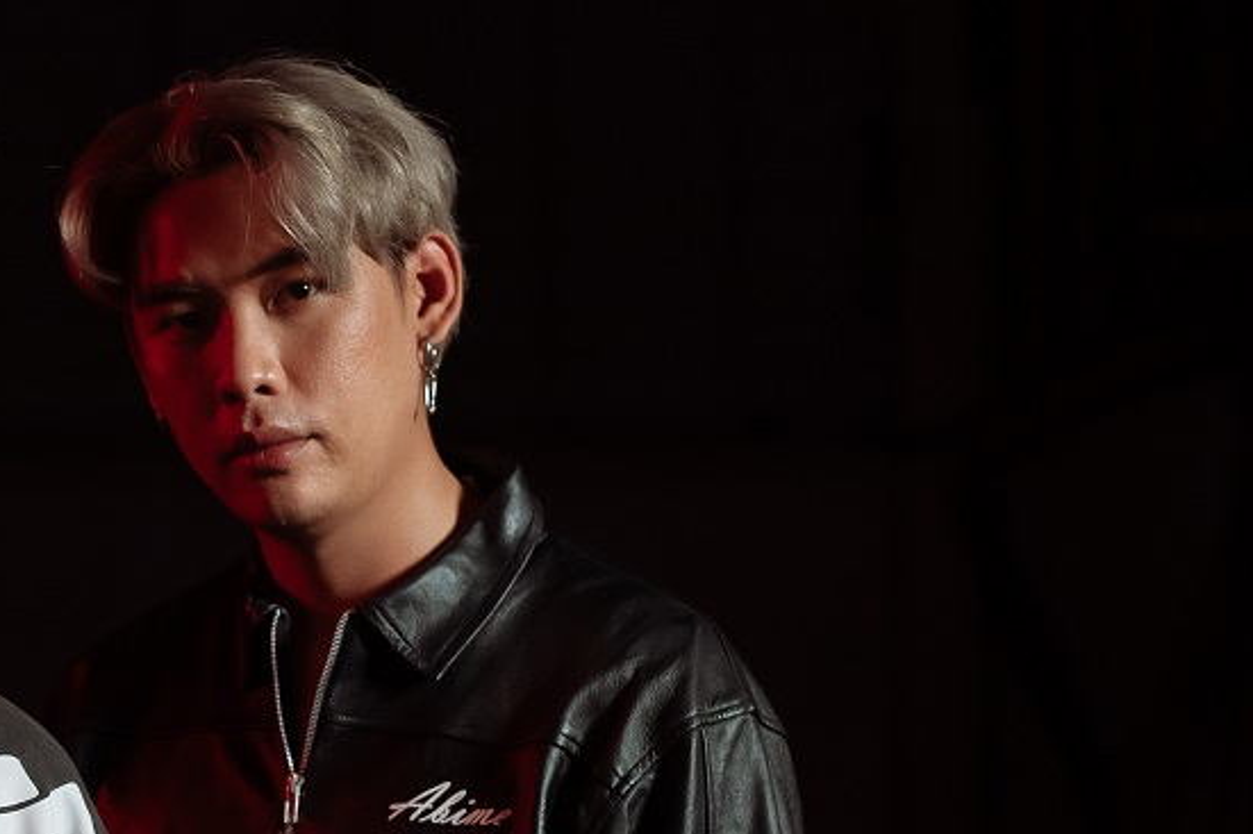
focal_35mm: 136
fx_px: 4732
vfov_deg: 9.9
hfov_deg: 14.5
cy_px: 1004
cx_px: -307
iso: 2000
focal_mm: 50
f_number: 3.5
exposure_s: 1/200
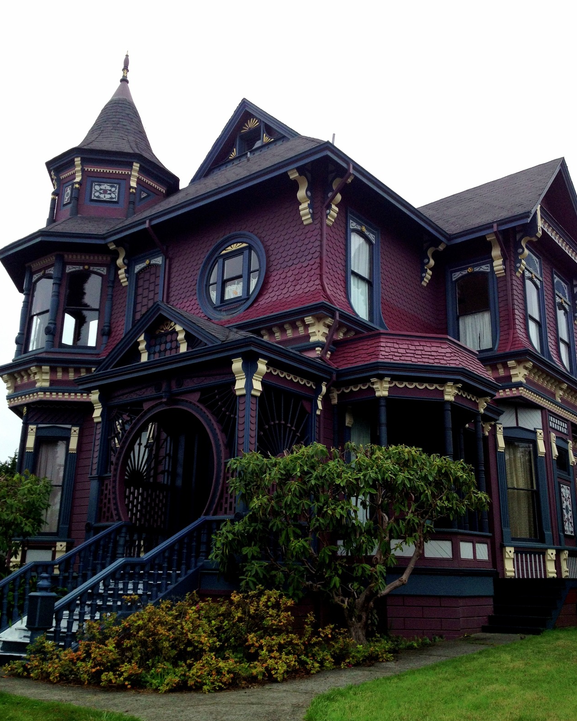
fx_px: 790
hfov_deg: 40.1
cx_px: 289
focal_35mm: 37
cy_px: 351
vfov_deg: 49.1
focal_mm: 4.28
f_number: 2.4
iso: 50
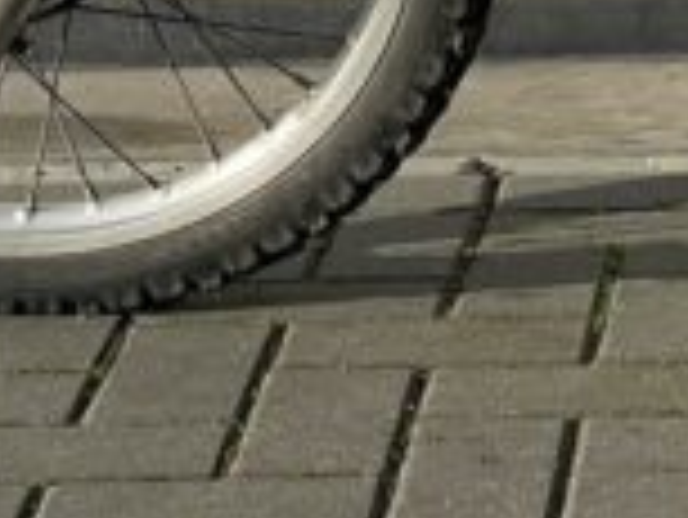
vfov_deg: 5.6
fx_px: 5191
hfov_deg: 7.4
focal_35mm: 261
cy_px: -599
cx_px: 1165
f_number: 2
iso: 25
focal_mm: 6
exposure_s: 1/1115
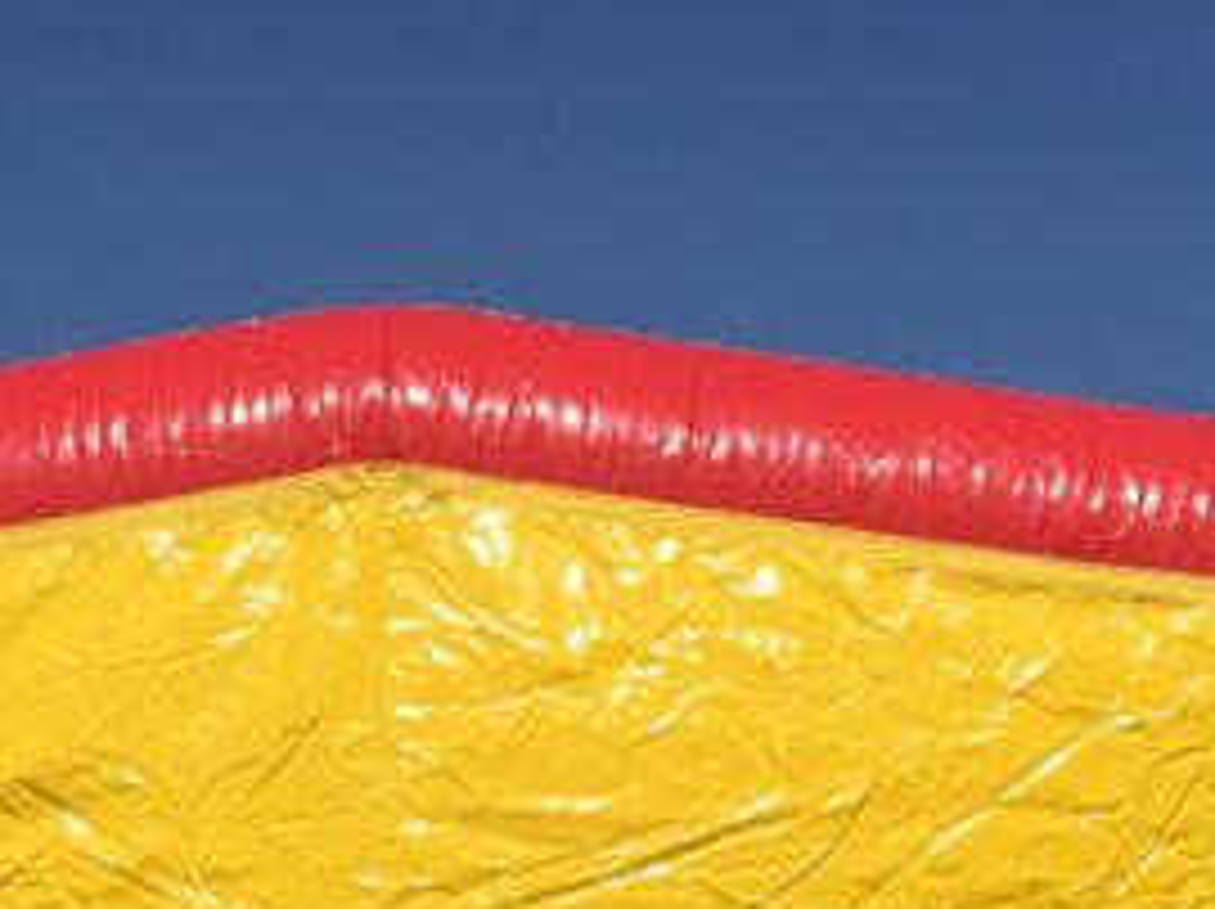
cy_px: 1683
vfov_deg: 12.2
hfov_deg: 17.8
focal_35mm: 110
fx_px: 3858
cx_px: 252
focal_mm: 4.15
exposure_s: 1/2849
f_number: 2.2
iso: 25
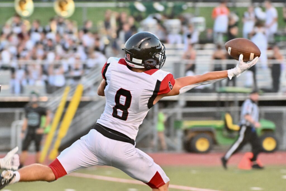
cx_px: 143
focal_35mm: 300
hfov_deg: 6.9
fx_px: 2384
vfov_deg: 4.6
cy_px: 96
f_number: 5
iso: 4000
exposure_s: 1/500
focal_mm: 200
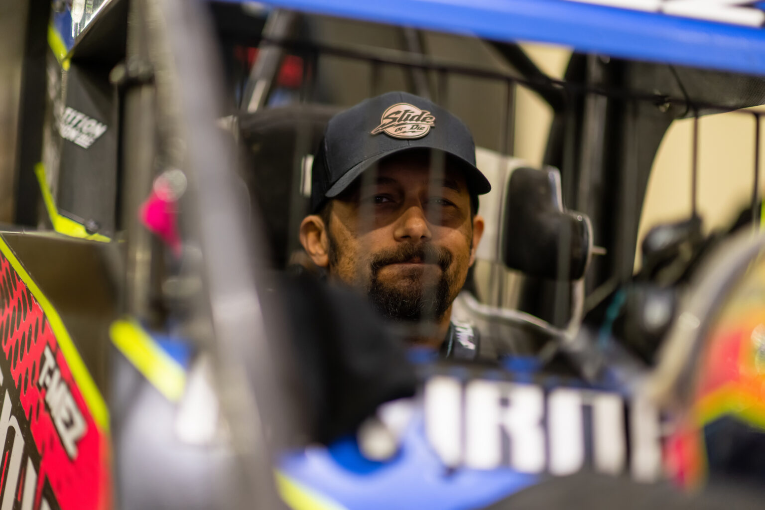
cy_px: 255
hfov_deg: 23.9
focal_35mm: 85
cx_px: 382
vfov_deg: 16.1
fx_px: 1806
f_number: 1.4
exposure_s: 1/320
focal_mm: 85
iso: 1600
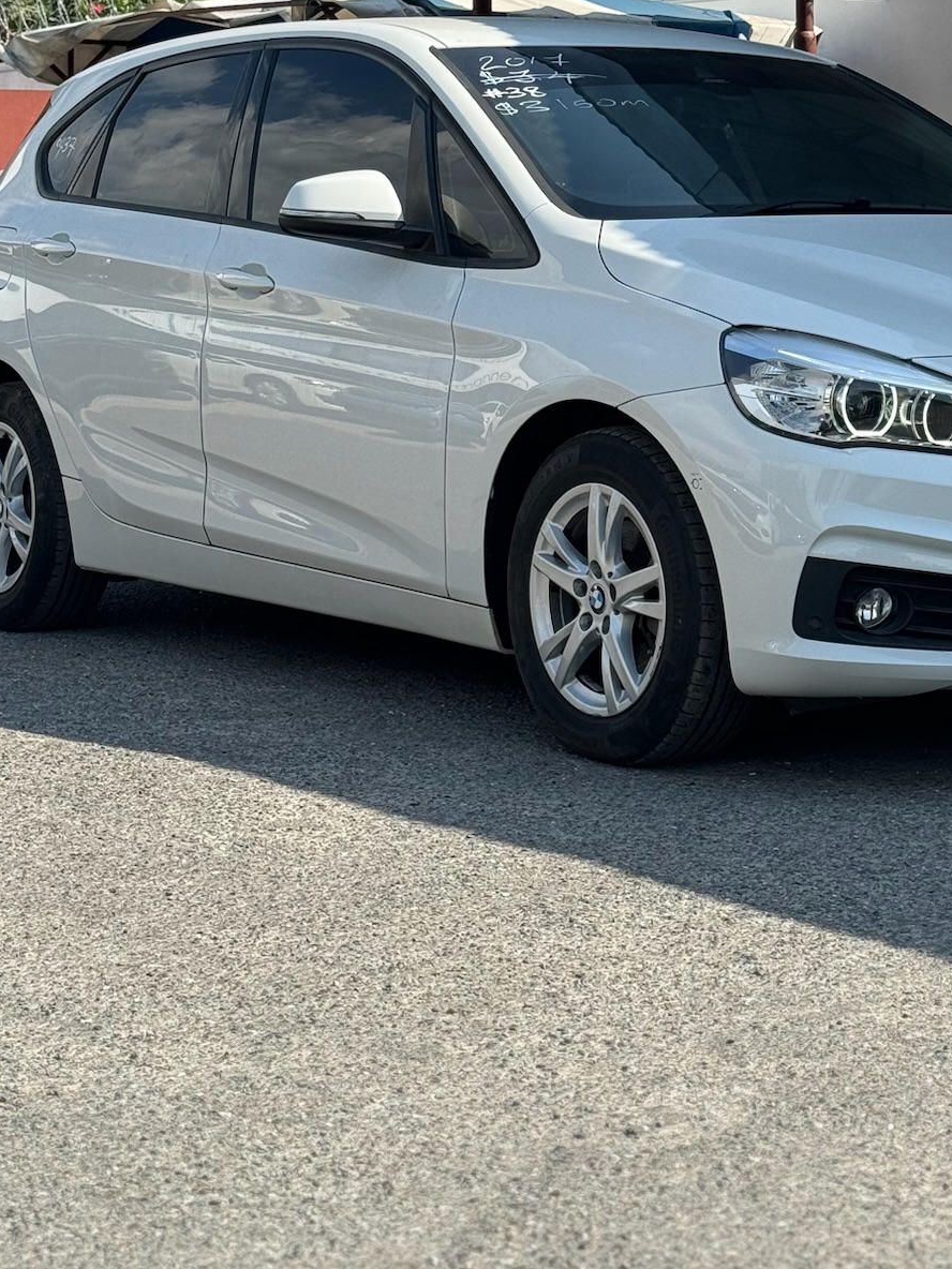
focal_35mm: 83
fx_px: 3044
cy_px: 230
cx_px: 658
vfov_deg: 23.2
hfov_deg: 17.7
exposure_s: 1/3096
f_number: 1.78
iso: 64
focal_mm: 6.86
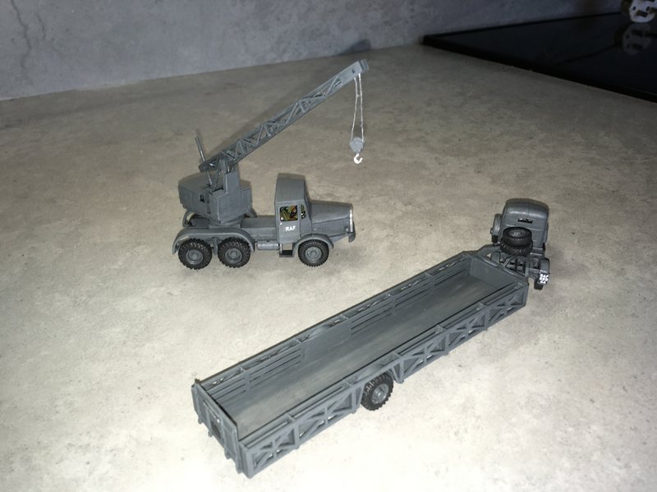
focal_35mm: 29
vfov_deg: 48.2
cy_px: 246
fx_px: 550
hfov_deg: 61.7
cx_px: 328
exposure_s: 1/59
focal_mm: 4.15
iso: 25
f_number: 2.2
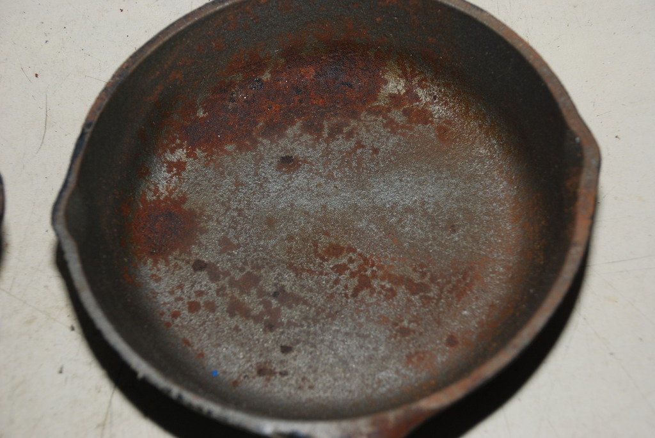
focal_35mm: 78
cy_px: 219
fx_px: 1421
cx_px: 328
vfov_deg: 17.5
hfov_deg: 26.0
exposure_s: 1/60
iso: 200
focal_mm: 52
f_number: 5
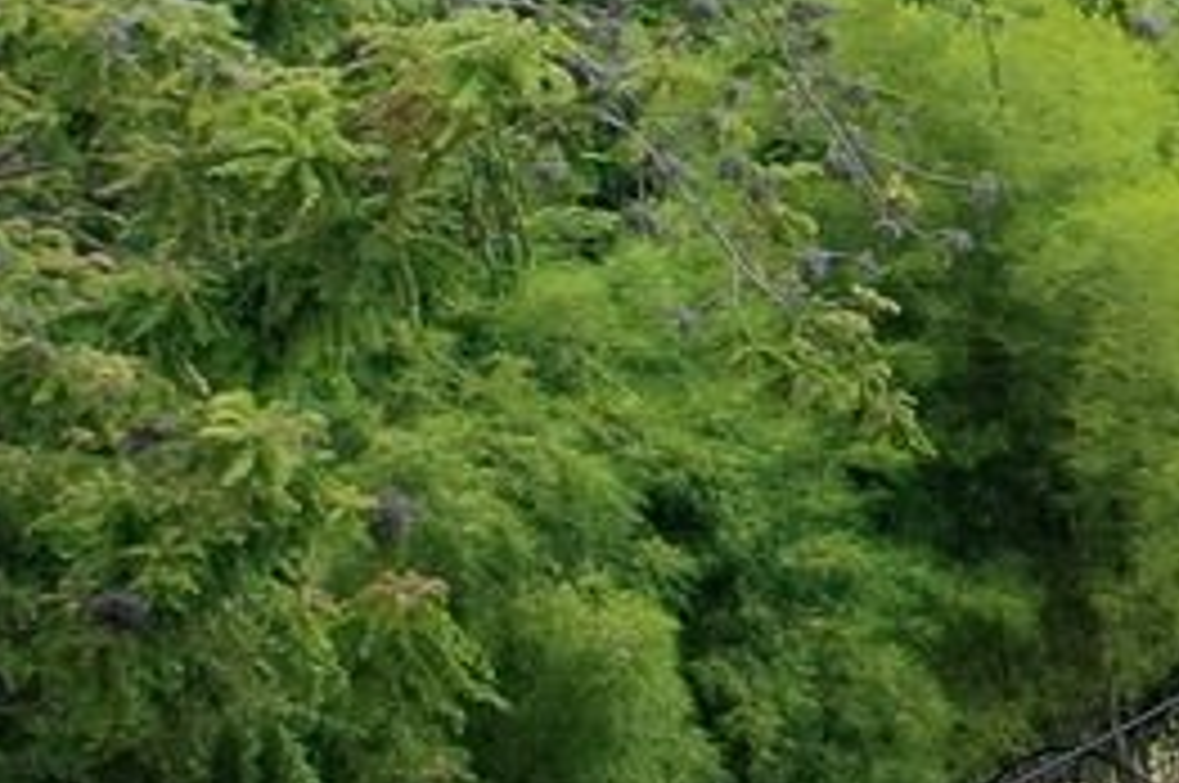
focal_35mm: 214
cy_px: 425
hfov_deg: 7.5
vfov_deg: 6.4
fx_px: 7000
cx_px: 4316
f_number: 4.5
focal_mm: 10.26
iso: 100
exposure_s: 1/120
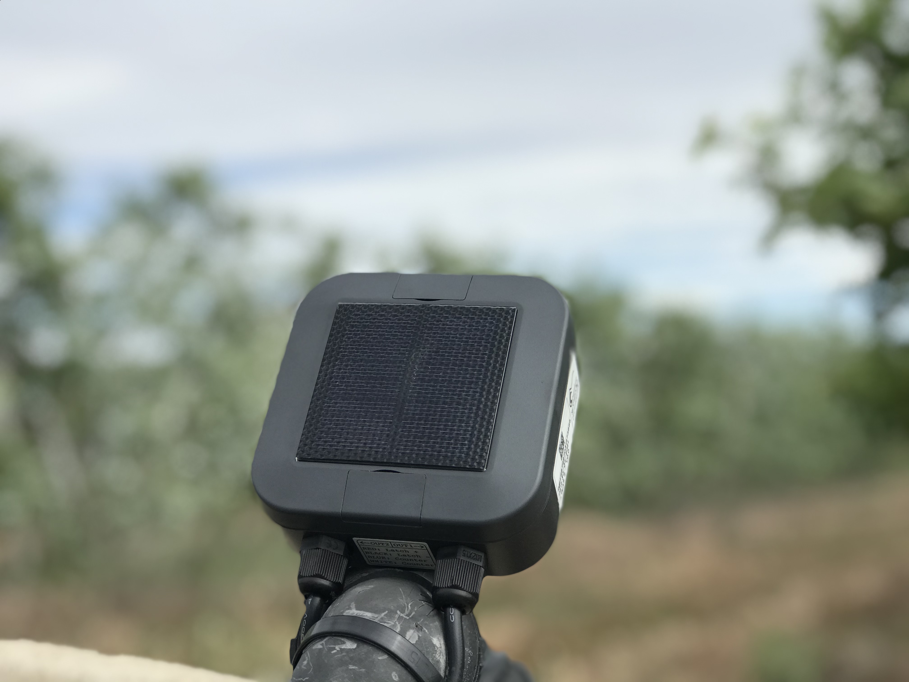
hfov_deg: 33.8
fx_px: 1497
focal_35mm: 57
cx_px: 454
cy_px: 341
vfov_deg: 25.7
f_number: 2.8
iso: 20
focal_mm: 6.6
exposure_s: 1/894
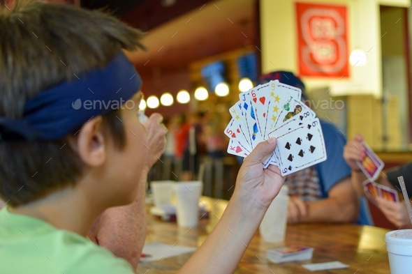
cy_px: 137
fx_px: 601
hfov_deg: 37.9
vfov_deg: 25.7
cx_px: 206
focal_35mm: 52
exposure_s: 1/60
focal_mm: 35
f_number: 2.5
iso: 800
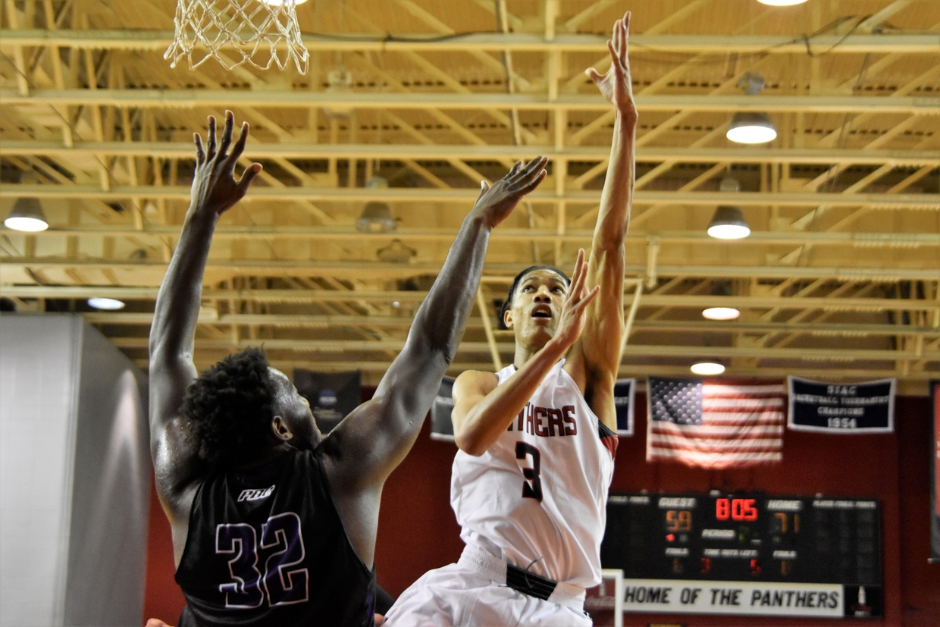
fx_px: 2350
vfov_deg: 15.2
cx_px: 470
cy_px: 314
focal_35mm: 90
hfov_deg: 22.6
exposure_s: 1/500
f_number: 4.8
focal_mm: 60
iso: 3200
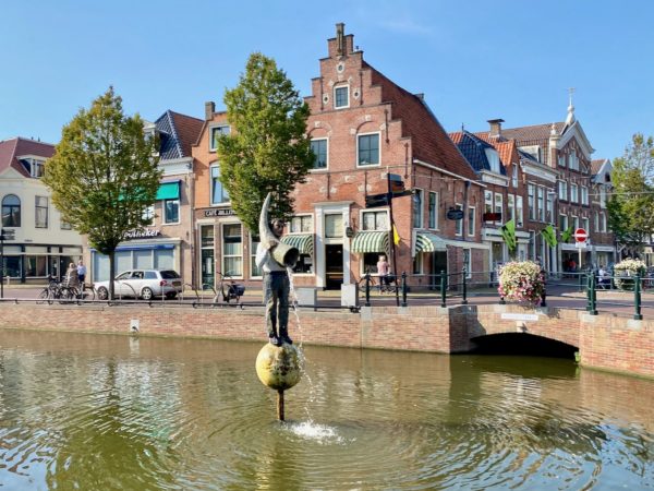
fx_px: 491
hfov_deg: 67.3
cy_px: 246
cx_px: 327
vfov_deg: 53.1
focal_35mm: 26
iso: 32
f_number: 1.8
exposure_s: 1/2222
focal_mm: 4.25
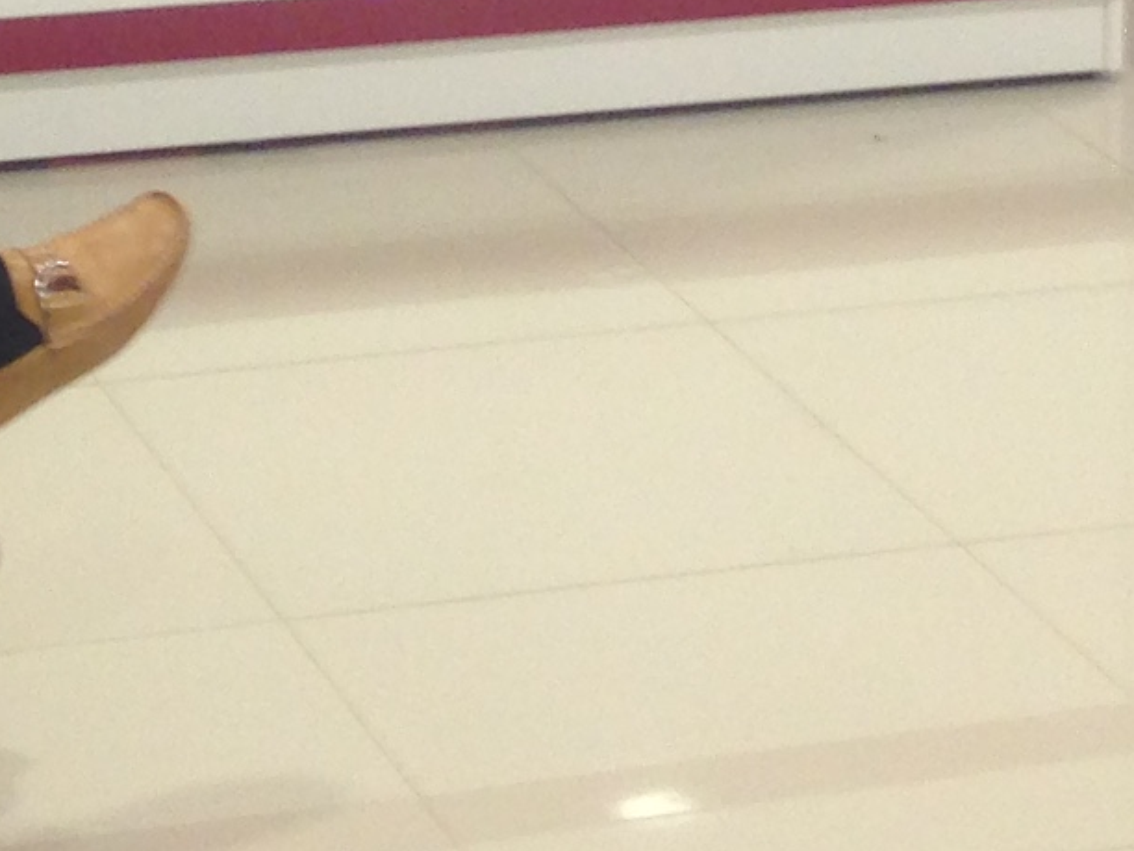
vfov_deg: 7.9
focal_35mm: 176
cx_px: 484
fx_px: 5766
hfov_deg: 11.2
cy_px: -1099
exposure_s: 1/20
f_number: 2.4
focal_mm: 4.12
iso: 80
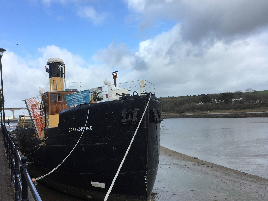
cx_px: 126
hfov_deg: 47.8
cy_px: 118
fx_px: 302
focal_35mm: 39
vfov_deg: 36.7
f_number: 2.2
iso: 32
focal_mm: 4.15
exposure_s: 1/1364
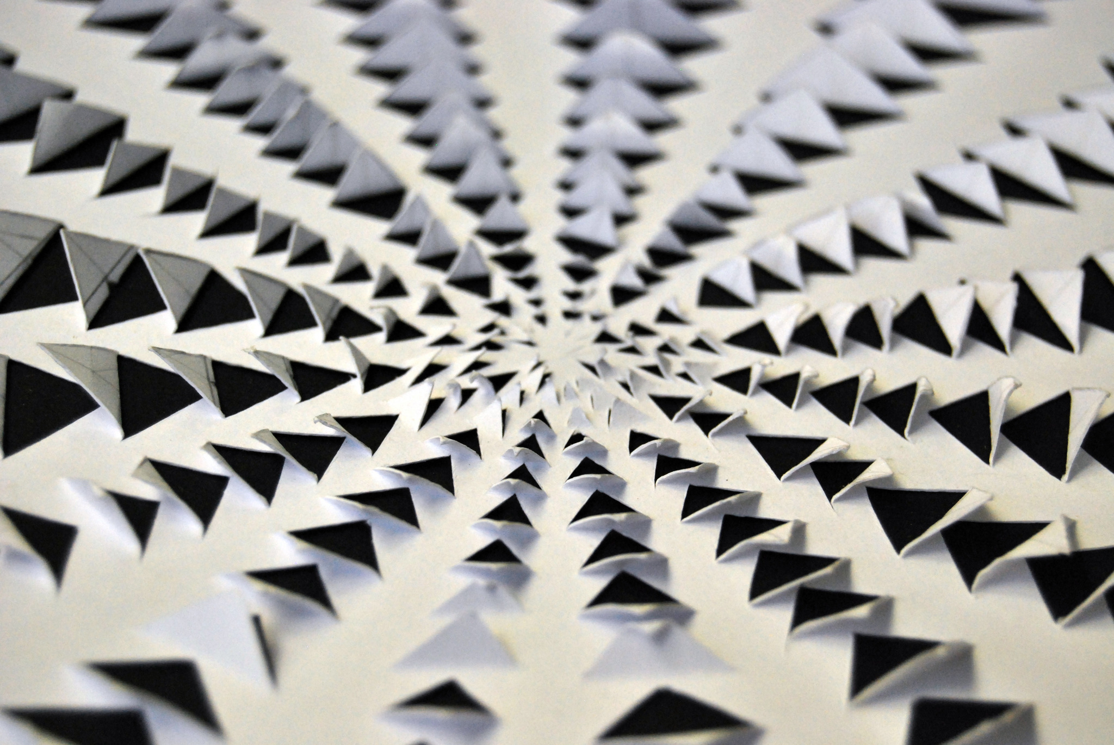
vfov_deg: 16.6
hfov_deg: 24.6
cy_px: 372
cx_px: 557
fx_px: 2555
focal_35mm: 82
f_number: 5.6
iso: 800
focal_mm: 55
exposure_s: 1/800
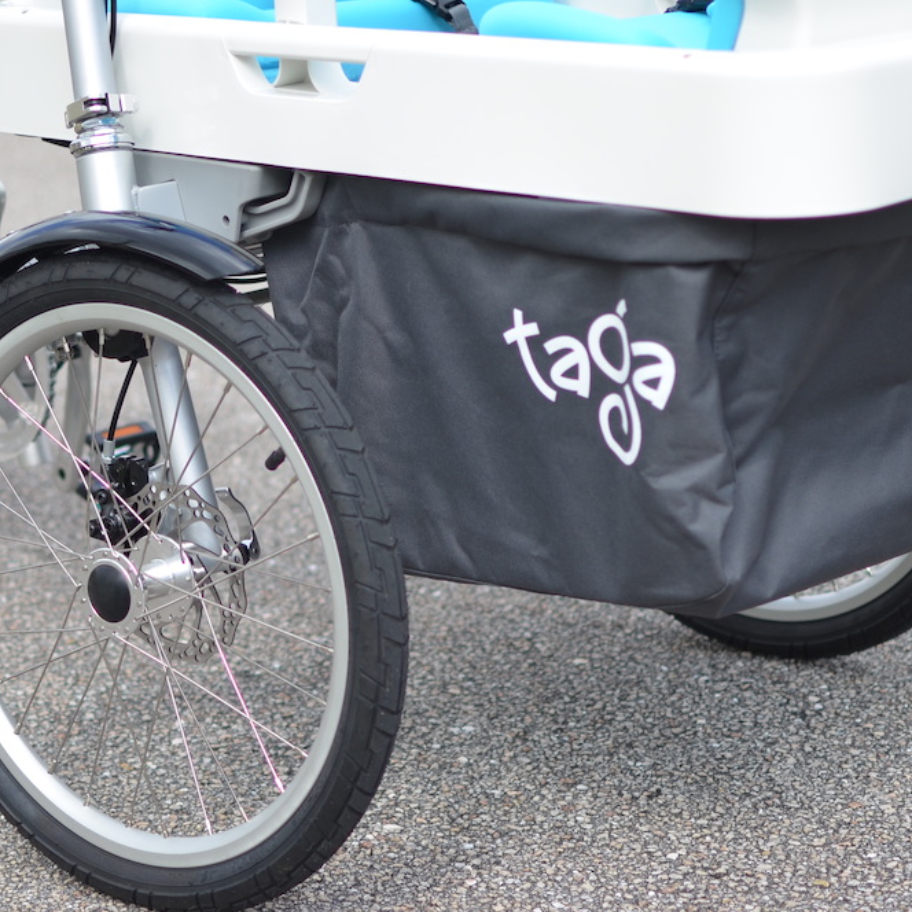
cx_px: 490
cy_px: 421
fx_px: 2799
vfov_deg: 18.5
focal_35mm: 94
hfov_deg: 18.5
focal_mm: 35
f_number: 1.8
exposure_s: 1/2000
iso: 160
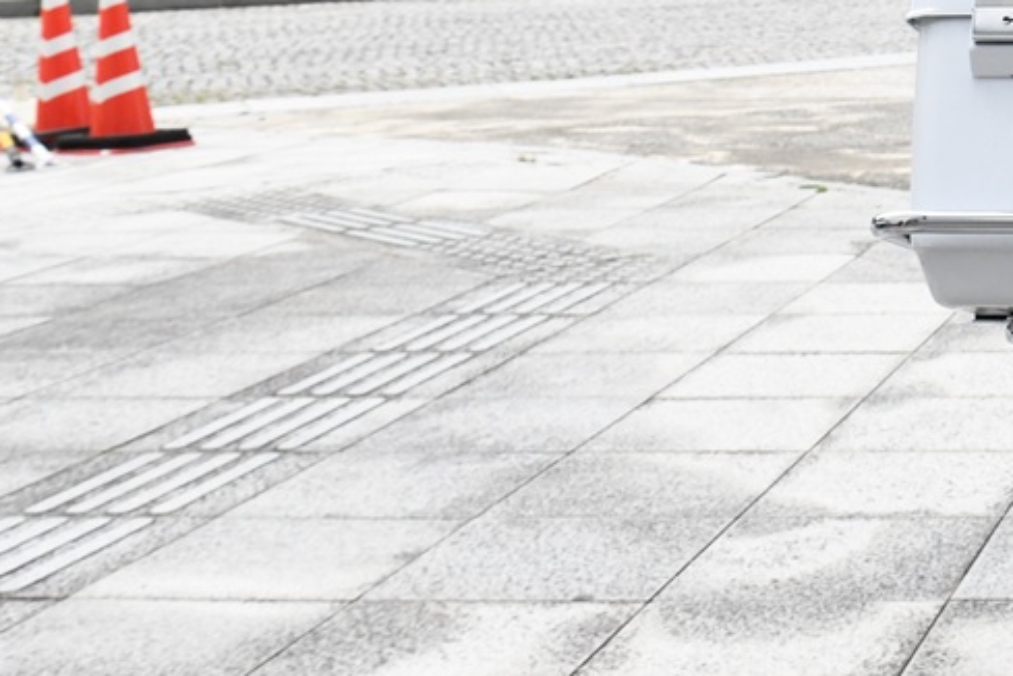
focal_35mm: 81
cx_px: 1551
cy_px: 114
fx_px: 2279
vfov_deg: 16.7
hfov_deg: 21.0
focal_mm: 24
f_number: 9
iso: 1600
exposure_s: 1/1600
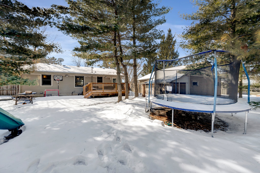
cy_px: 86
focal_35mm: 14
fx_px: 101
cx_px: 130
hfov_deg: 104.3
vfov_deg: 81.1
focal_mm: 14
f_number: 8
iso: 400
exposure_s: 1/1250
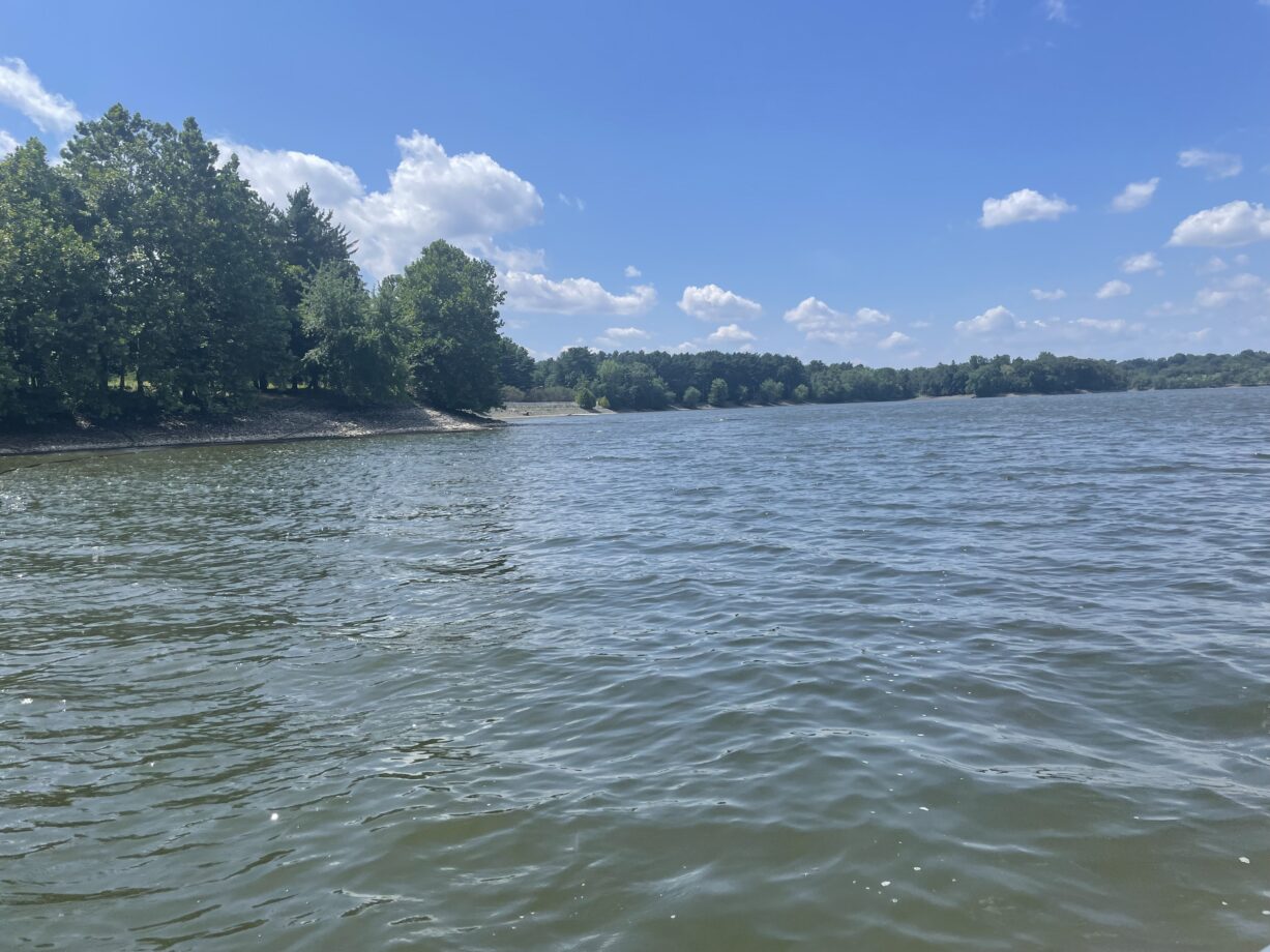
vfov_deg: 53.1
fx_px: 954
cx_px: 635
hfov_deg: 67.3
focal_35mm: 26
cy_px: 476
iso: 32
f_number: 1.6
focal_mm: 4.2
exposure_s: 1/4000
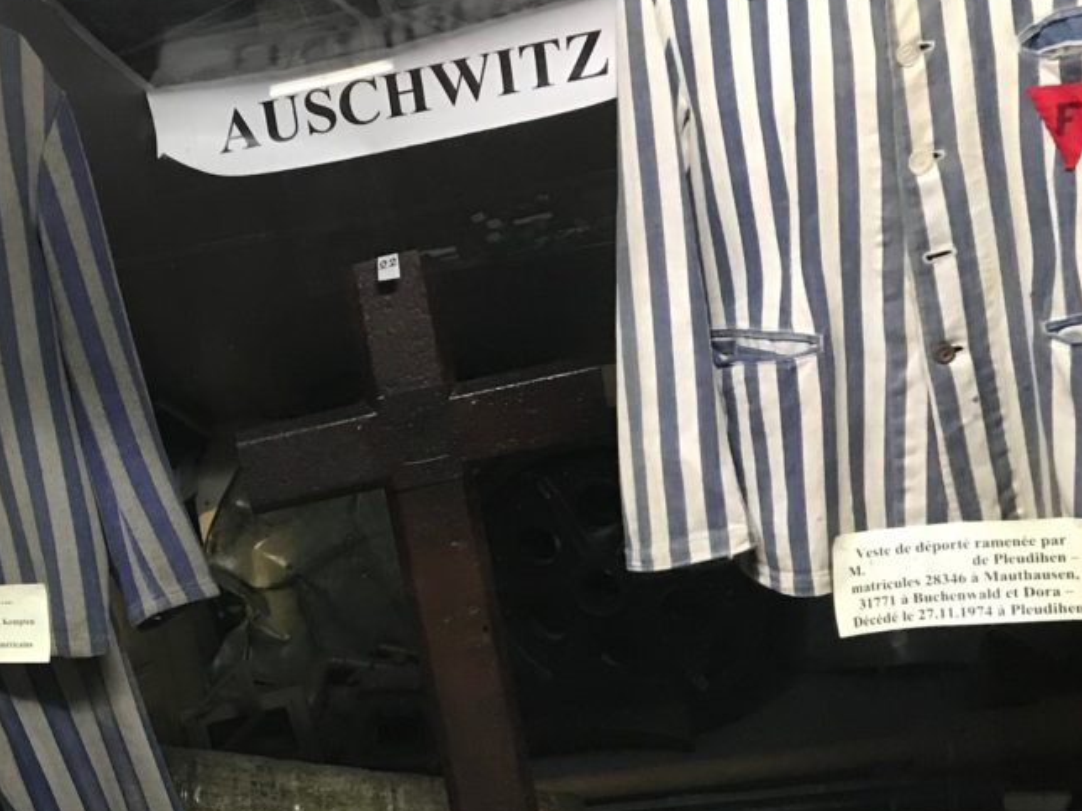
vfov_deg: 24.9
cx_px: 55
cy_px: 626
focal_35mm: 58
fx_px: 1813
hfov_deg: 31.3
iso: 100
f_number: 1.8
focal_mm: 3.99
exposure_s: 1/9
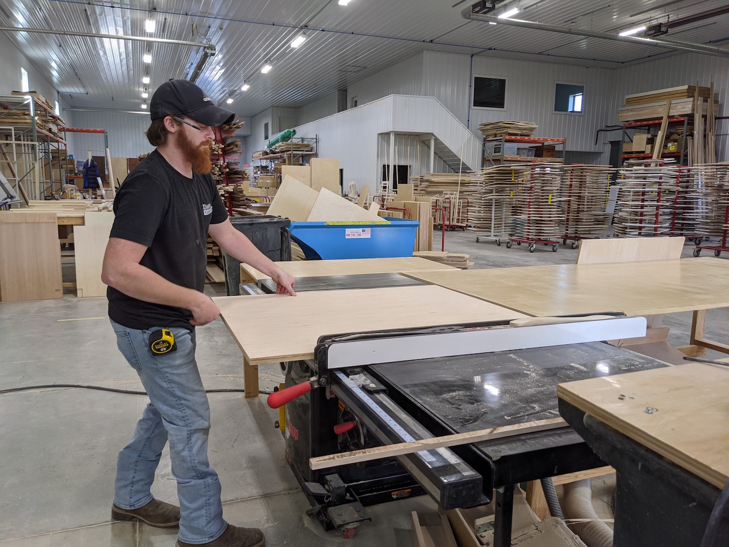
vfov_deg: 51.4
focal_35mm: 27
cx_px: 364
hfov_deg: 65.3
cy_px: 274
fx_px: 569
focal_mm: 4.38
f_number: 1.73
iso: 93
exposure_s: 1/120
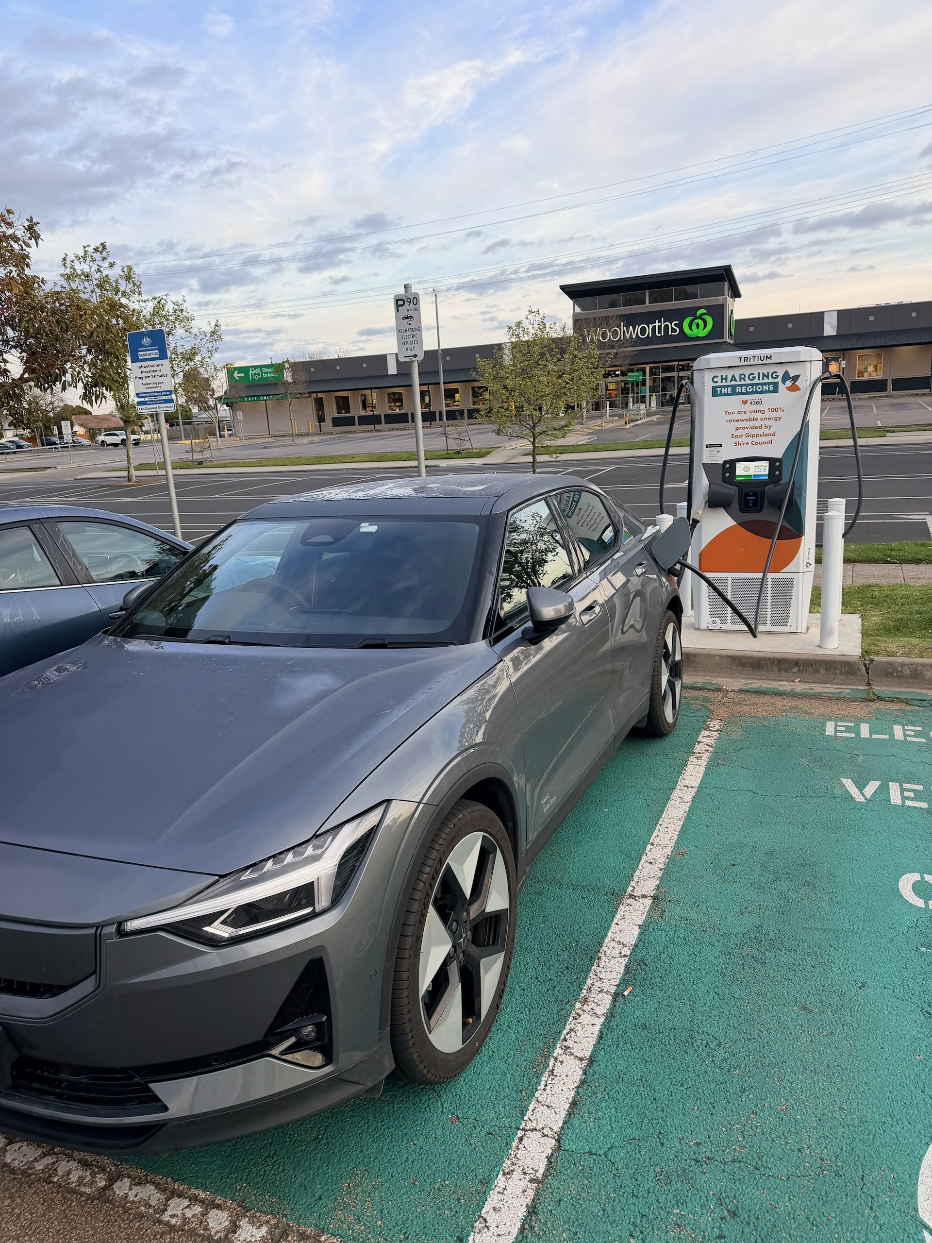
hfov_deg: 56.8
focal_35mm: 24
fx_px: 862
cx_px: 466
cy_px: 622
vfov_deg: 71.6
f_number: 1.78
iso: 80
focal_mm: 6.76
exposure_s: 1/308
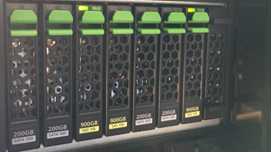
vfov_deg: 26.4
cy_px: 50
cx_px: 138
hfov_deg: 45.5
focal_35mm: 45
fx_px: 323
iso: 100
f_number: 2.2
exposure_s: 1/10
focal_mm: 4.15
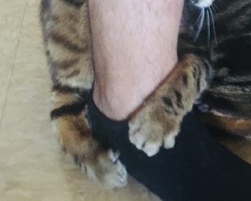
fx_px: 557
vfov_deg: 20.2
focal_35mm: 75
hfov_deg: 24.8
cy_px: 36
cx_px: 213
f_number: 2.2
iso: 400
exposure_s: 1/15
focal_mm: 4.15
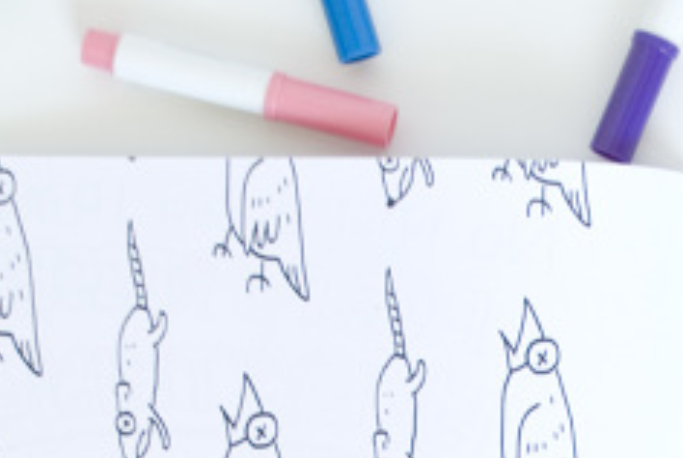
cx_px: 738
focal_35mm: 197
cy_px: 775
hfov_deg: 10.3
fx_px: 3744
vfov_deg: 6.8
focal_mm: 31
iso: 200
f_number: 4.2
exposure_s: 1/8
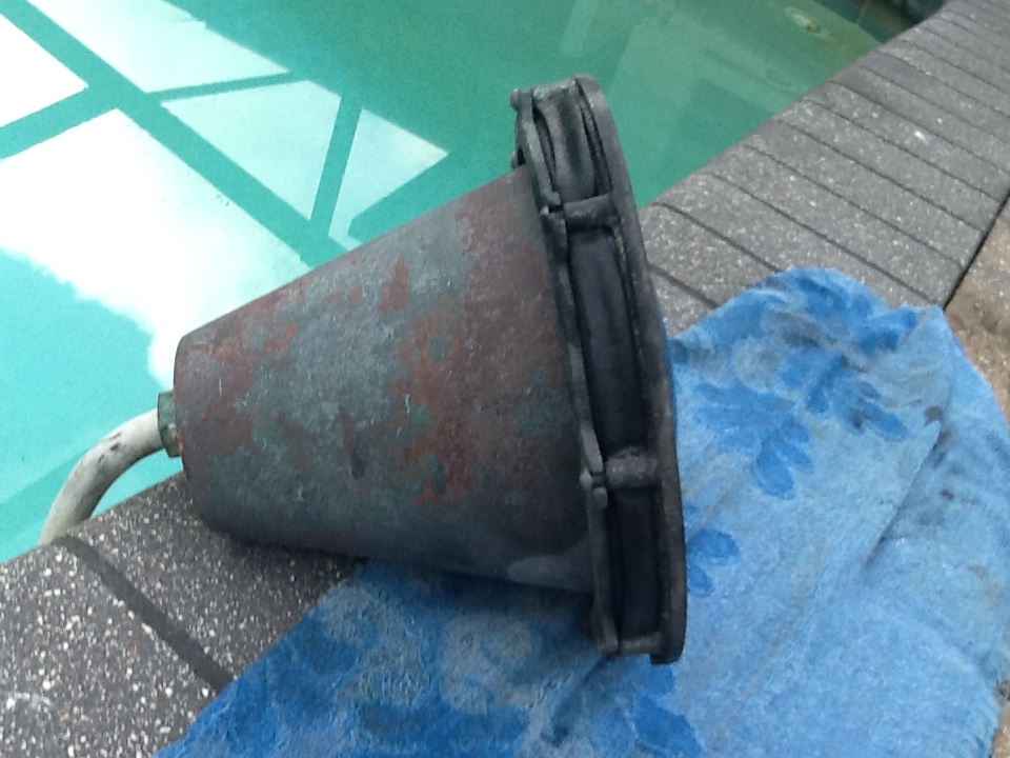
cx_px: 505
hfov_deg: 42.9
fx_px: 1284
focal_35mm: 44
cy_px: 379
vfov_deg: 32.9
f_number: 2.4
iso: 40
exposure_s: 1/40
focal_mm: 2.03
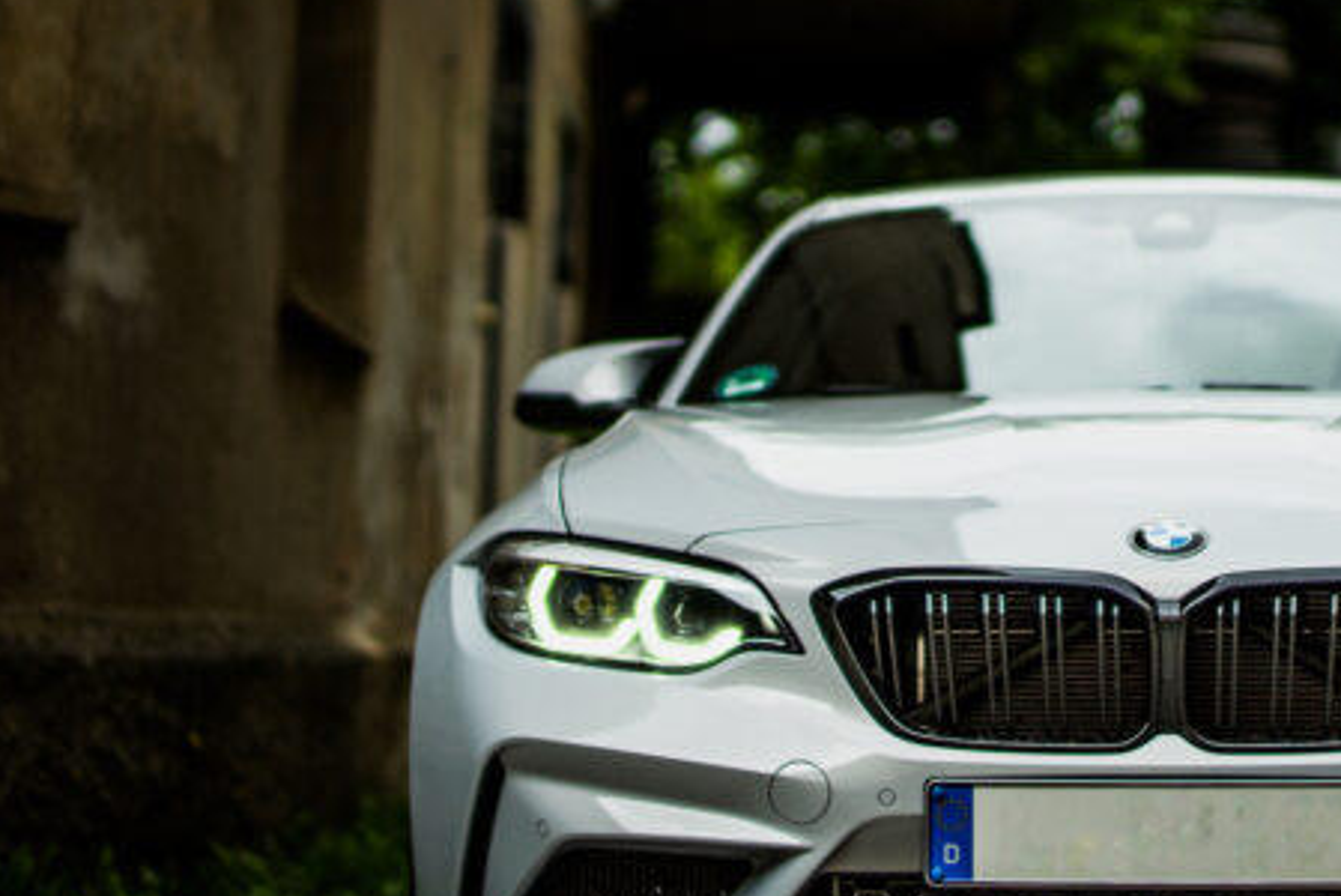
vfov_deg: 12.0
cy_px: 381
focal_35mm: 114
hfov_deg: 17.7
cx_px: 1138
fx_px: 4249
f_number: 1.4
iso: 100
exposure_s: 1/1600
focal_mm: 50
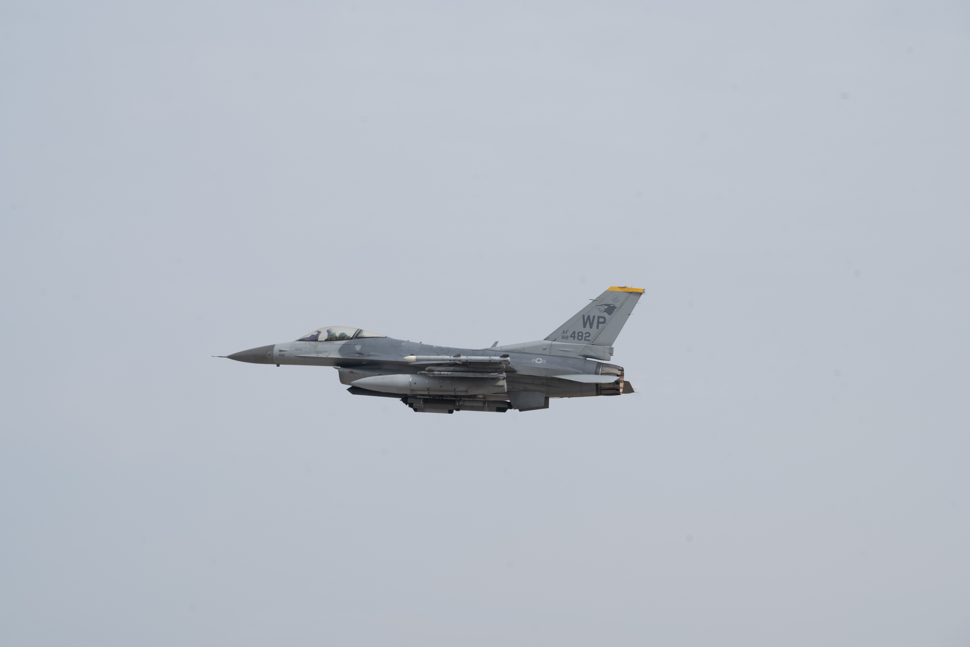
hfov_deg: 10.3
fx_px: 5388
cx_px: 485
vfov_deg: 6.9
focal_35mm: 200
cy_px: 324
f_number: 10
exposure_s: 1/250
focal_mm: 200
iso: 100
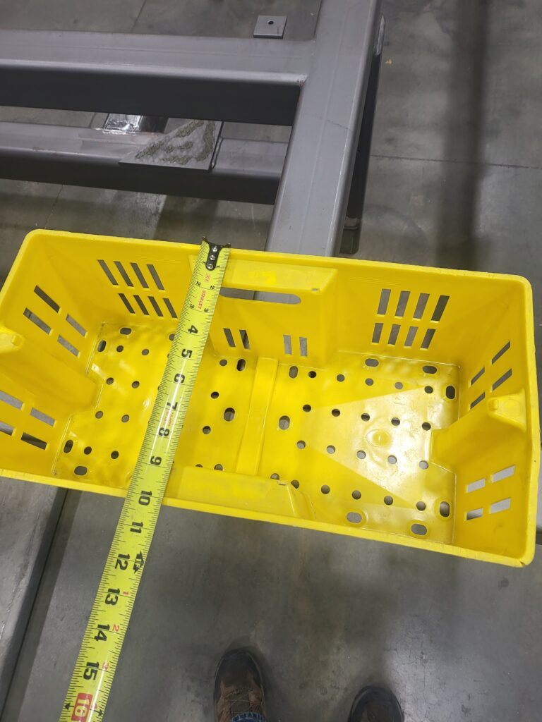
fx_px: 501
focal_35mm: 24
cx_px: 271
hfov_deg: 56.8
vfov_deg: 71.6
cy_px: 361
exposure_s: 1/120
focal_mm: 5
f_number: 1.8
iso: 125
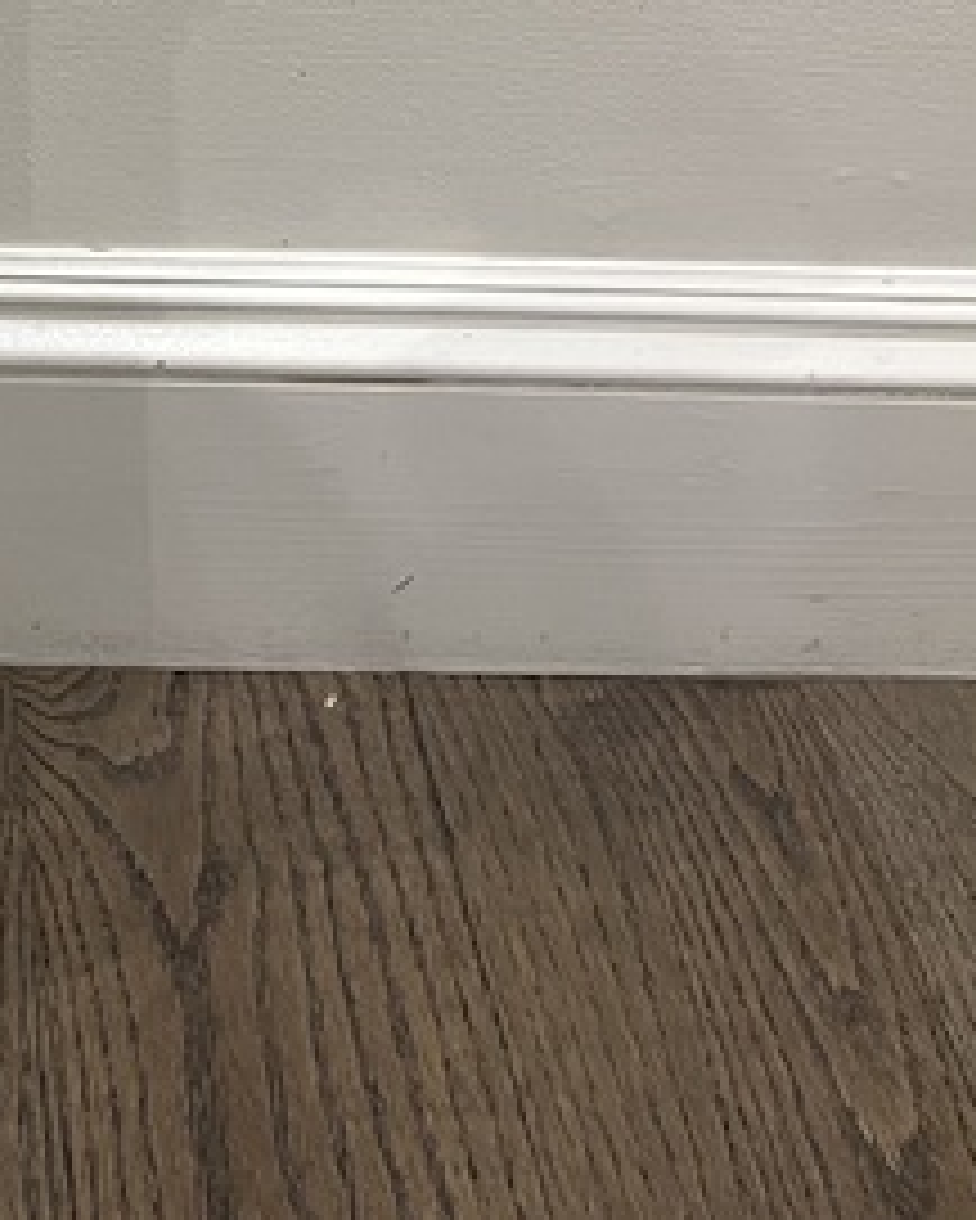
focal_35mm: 75
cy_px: -450
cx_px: -360
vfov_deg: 22.2
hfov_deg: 18.7
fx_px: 2707
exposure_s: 1/60
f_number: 1.6
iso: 250
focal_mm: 5.1
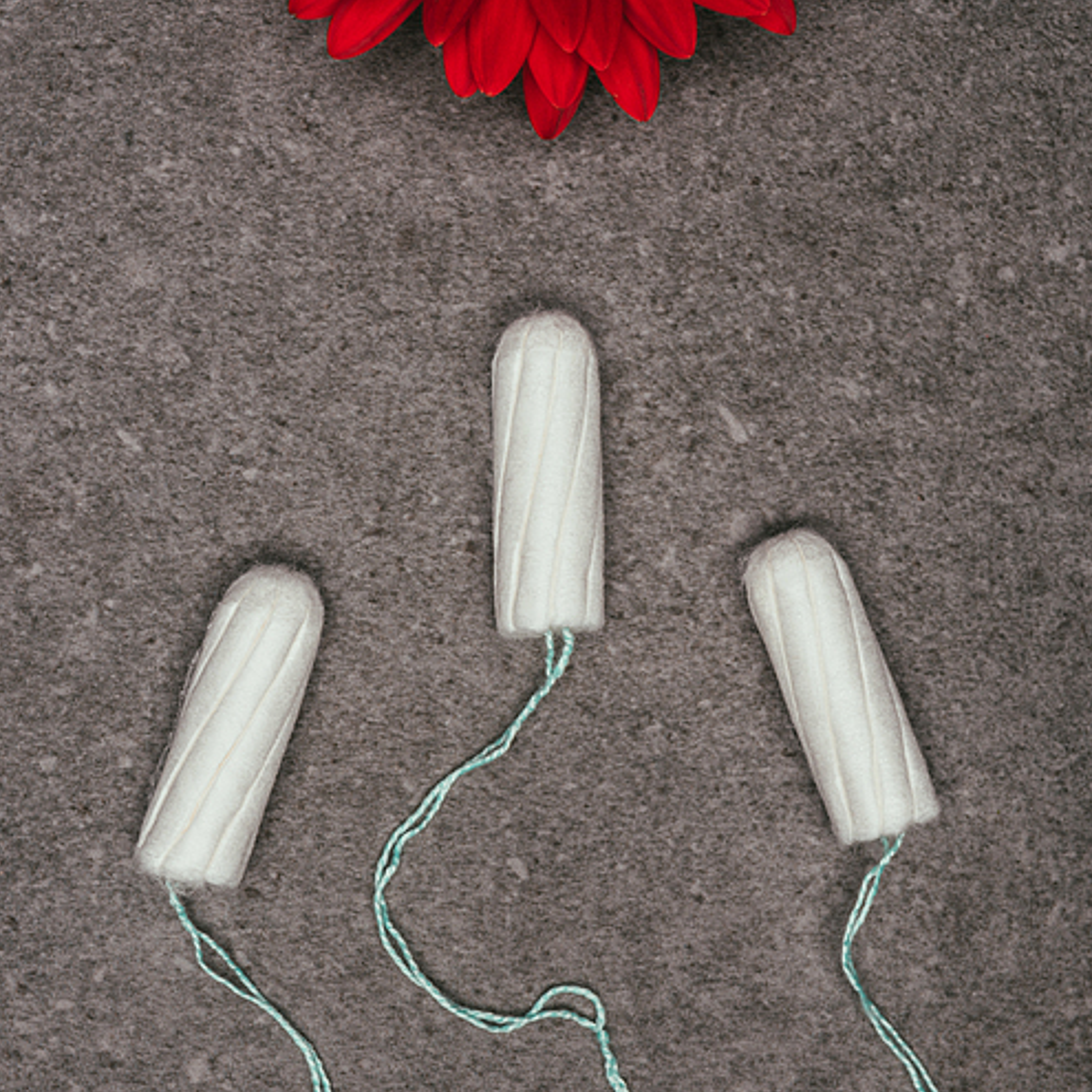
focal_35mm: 90
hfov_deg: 19.3
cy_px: 610
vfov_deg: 19.3
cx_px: 549
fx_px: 3212
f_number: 10
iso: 100
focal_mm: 70
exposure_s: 1/160
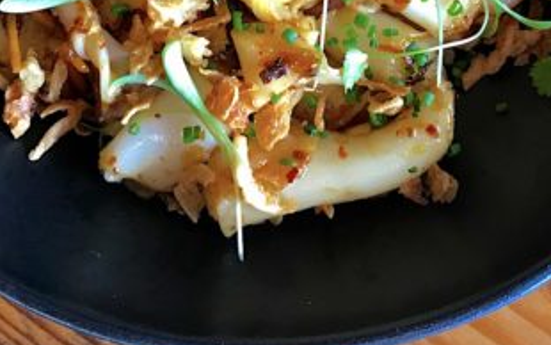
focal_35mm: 69
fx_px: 1037
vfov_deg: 17.5
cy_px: -123
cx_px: 268
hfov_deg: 29.8
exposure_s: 1/24
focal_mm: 3.99
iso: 40
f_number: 1.8
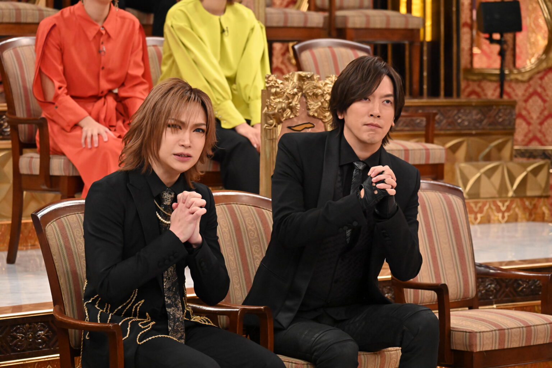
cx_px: 276
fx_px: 2146
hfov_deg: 14.7
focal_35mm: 140
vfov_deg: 9.8
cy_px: 184
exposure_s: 1/400
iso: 5000
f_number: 7.1
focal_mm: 140
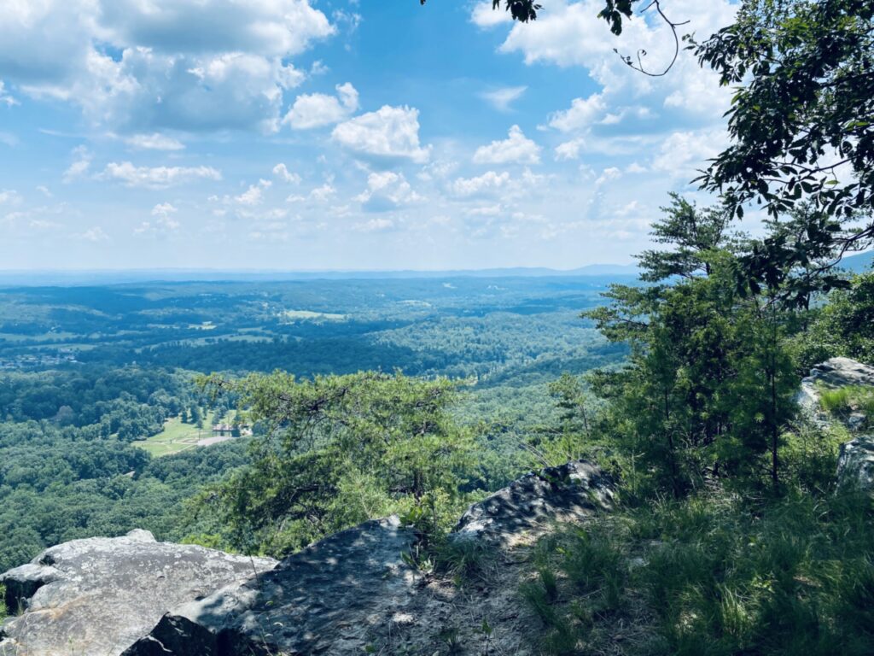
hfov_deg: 67.3
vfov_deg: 53.1
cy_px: 328
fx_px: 656
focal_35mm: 26
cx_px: 437
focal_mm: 4.25
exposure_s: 1/3731
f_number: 1.8
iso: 32
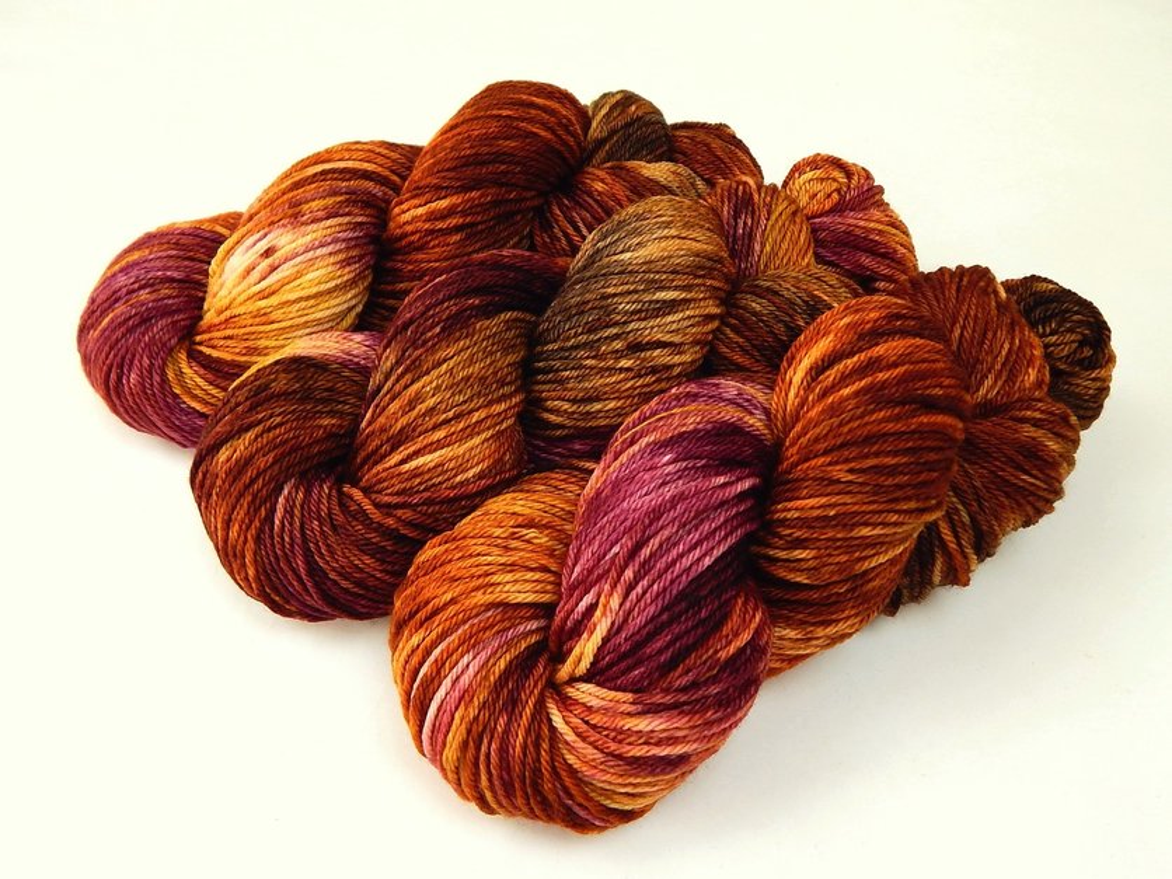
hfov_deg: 63.4
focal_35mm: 28
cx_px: 586
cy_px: 440
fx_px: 948
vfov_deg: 49.7
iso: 125
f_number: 3.2
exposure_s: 1/40
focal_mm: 5.1
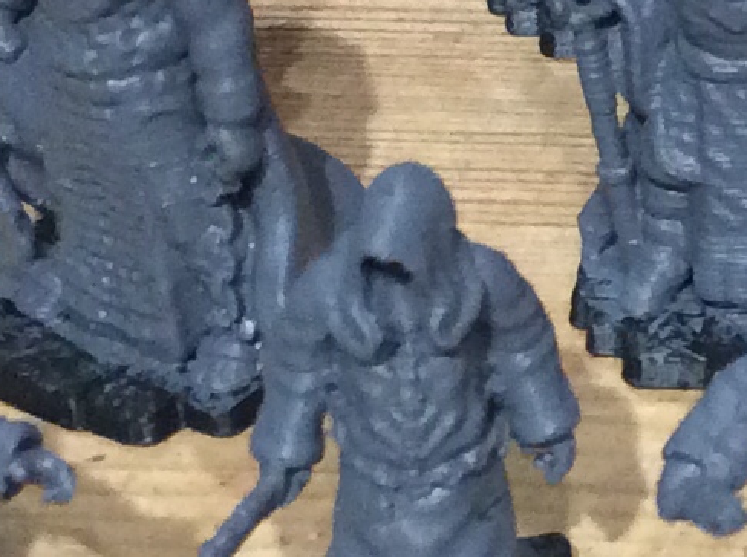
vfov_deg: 8.7
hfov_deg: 11.4
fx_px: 3661
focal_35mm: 170
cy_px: 81
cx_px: 957
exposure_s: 1/25
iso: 200
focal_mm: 3.3
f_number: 2.4
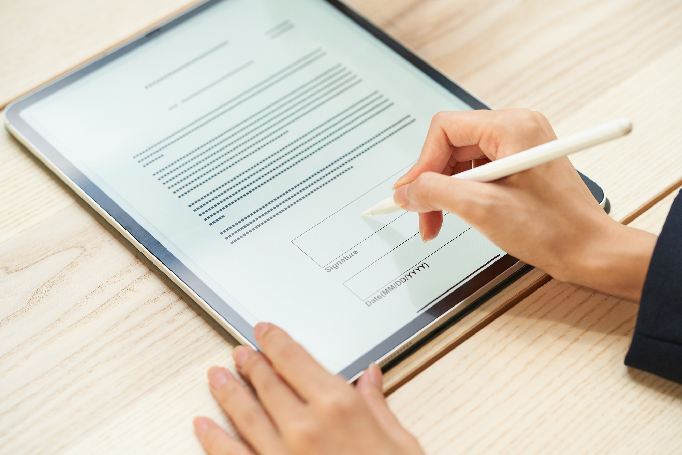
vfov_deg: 16.1
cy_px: 228
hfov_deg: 23.9
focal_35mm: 85
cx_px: 341
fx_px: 1610
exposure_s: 1/125
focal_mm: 85
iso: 400
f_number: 2.8
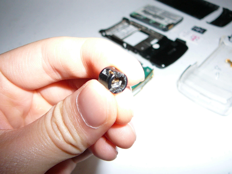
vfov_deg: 40.7
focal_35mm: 35
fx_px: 235
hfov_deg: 52.6
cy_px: 87
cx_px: 116
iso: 100
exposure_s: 1/30
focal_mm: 5.2
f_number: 2.8
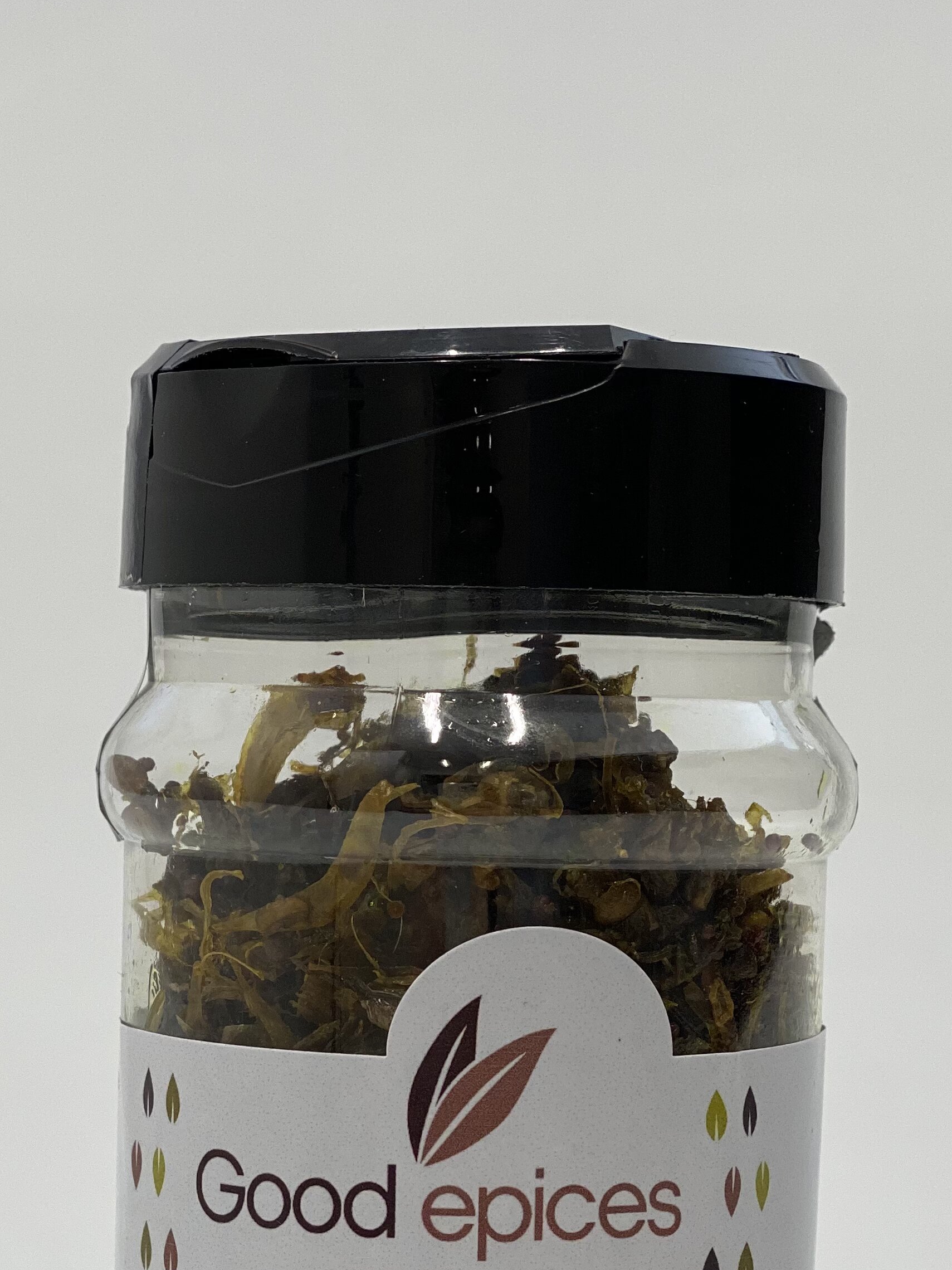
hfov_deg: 16.1
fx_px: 3374
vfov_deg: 20.9
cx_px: 432
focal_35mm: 92
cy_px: 1099
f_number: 2
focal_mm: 6
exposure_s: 1/100
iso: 64
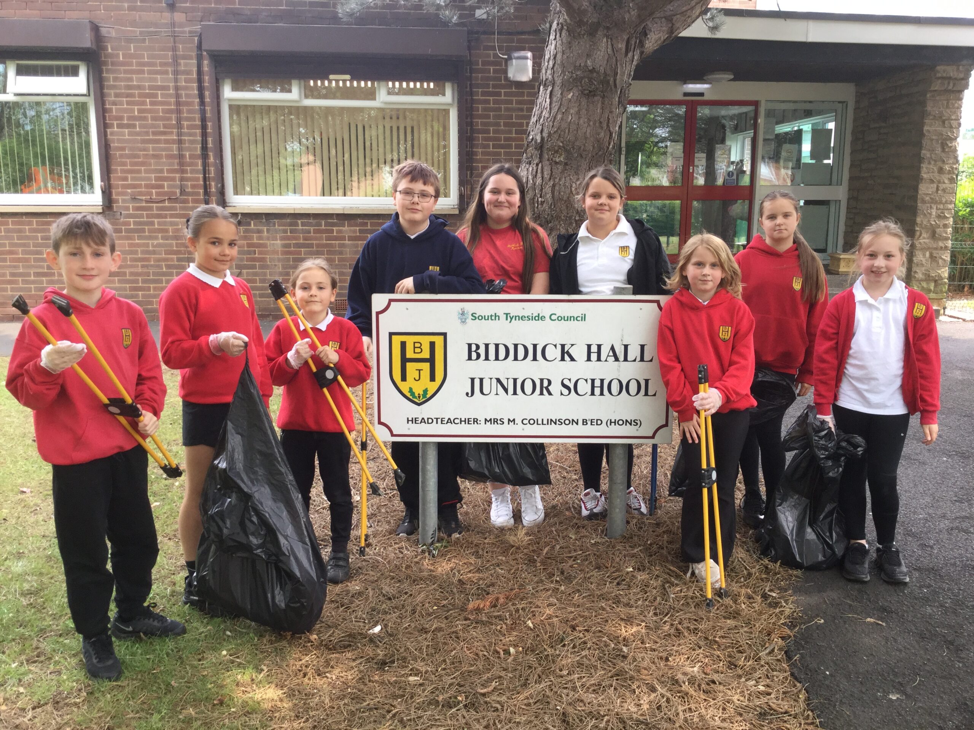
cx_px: 487
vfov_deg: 45.4
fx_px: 872
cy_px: 365
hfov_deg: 58.4
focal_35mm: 31
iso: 40
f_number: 2.4
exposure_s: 1/100
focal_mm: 3.3
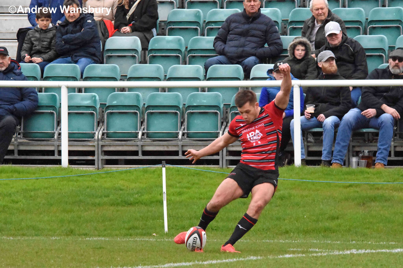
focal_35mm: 660
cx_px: 202
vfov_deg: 2.1
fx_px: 7387
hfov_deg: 3.1
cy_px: 134
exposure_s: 1/2500
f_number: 20
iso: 16000
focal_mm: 440
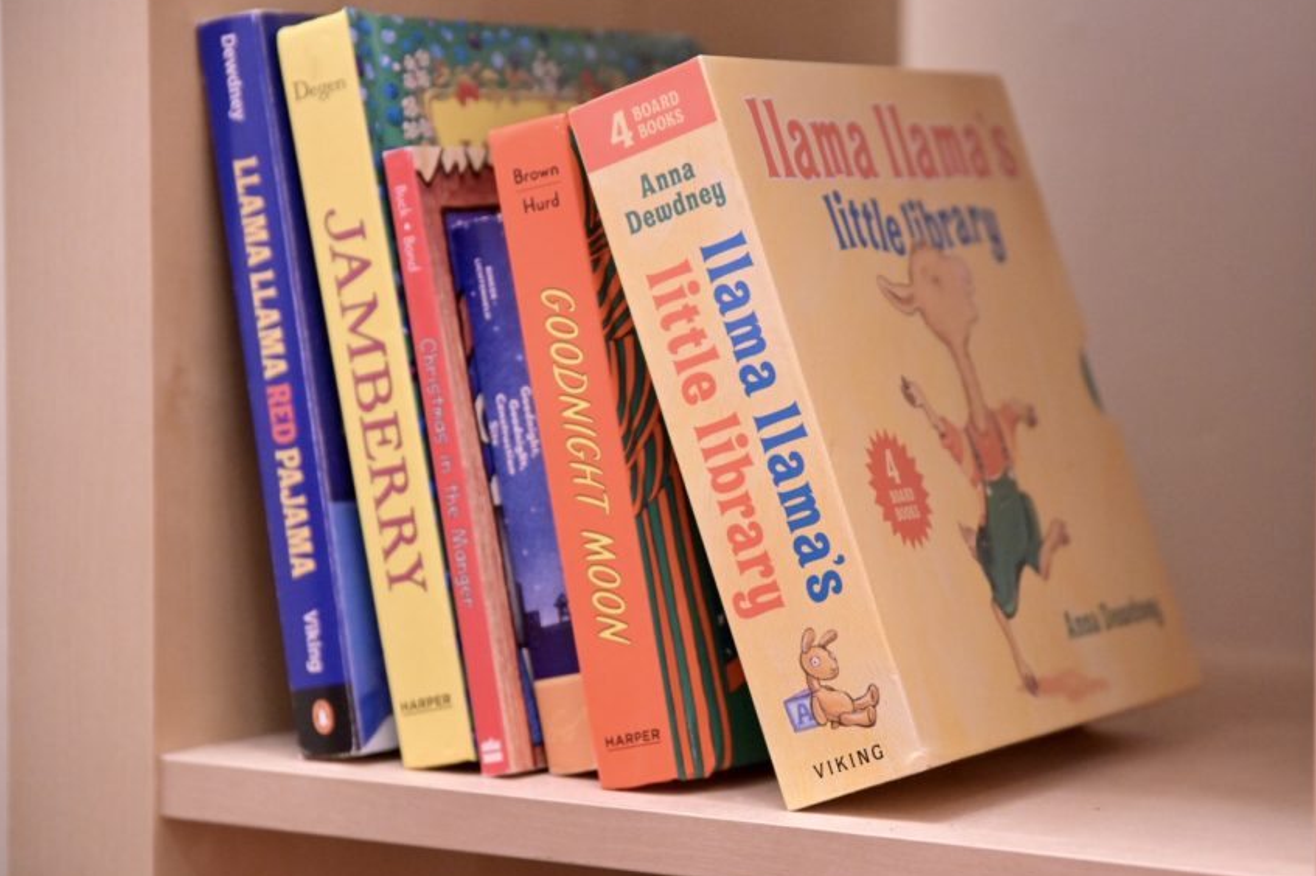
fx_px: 4641
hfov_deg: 16.1
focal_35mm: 127
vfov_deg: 10.8
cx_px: 777
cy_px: 457
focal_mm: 105
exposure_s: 1/100
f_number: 4
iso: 5000
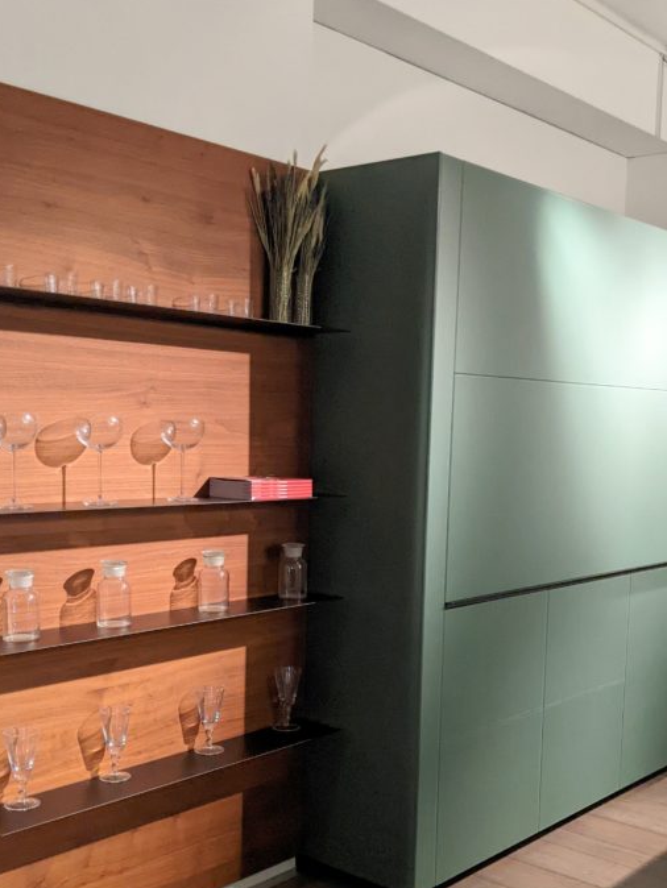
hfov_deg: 35.1
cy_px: 560
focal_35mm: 41
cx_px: 372
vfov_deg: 45.3
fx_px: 1053
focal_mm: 4.44
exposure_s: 1/50
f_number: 1.8
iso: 369
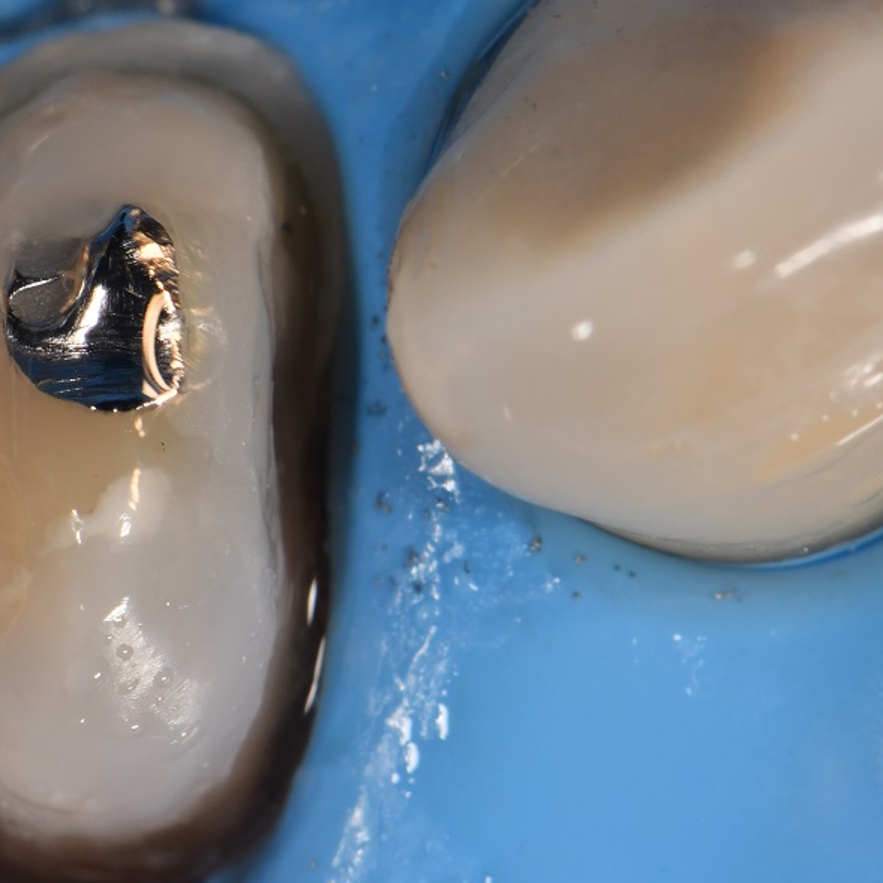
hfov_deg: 5.7
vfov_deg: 5.7
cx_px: 208
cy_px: 366
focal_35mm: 306
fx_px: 8831
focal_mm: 105
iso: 200
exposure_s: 1/160
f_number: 32
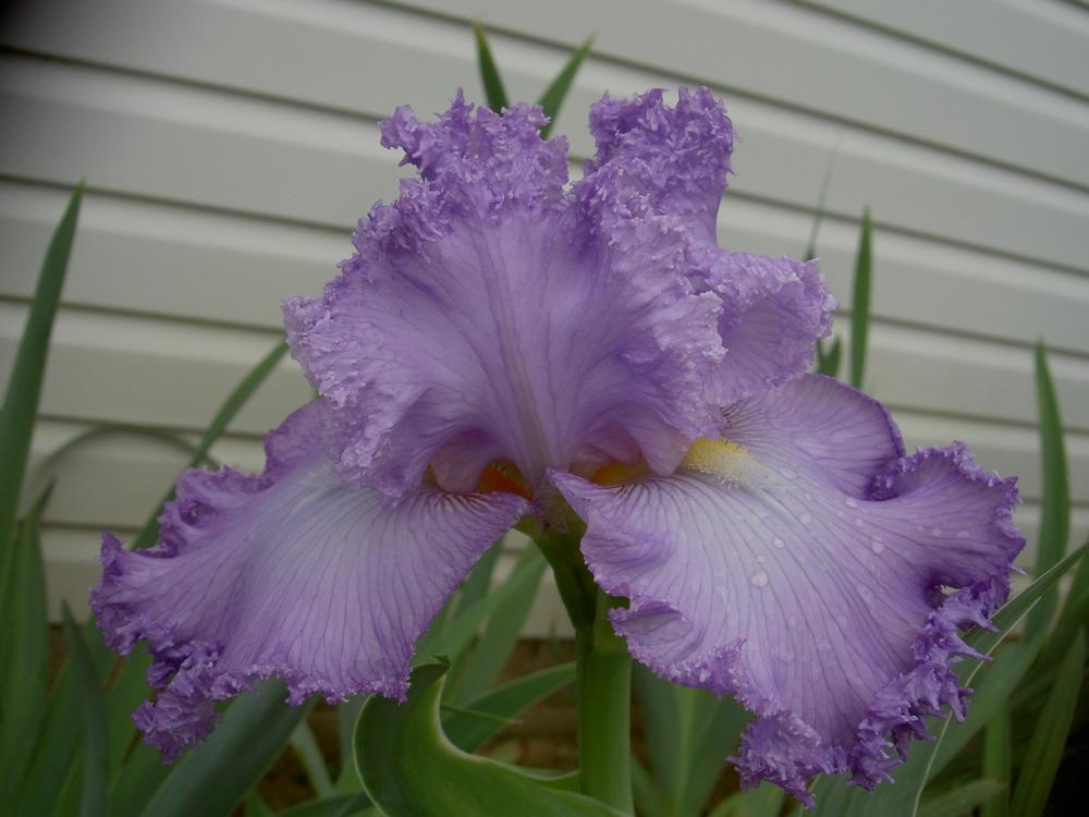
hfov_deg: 47.9
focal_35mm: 39
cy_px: 408
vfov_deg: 36.8
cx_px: 544
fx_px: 1227
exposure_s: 1/125
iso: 50
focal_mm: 8
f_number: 4.7
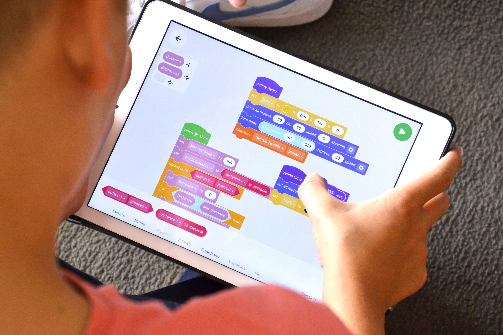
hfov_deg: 18.2
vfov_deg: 12.2
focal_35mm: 112
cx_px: 252
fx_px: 1572
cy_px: 168
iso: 1600
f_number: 10
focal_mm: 75
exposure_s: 1/160
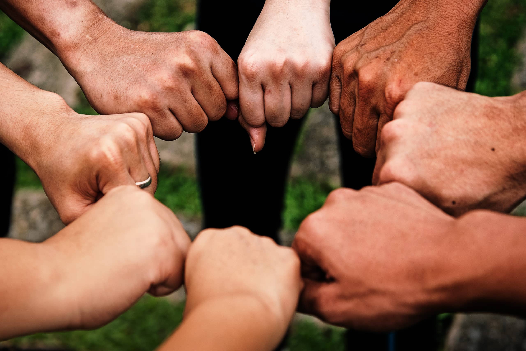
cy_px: 176
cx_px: 263
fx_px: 1199
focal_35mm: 82
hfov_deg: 24.8
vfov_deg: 16.7
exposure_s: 1/400
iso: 200
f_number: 4.5
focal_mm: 82
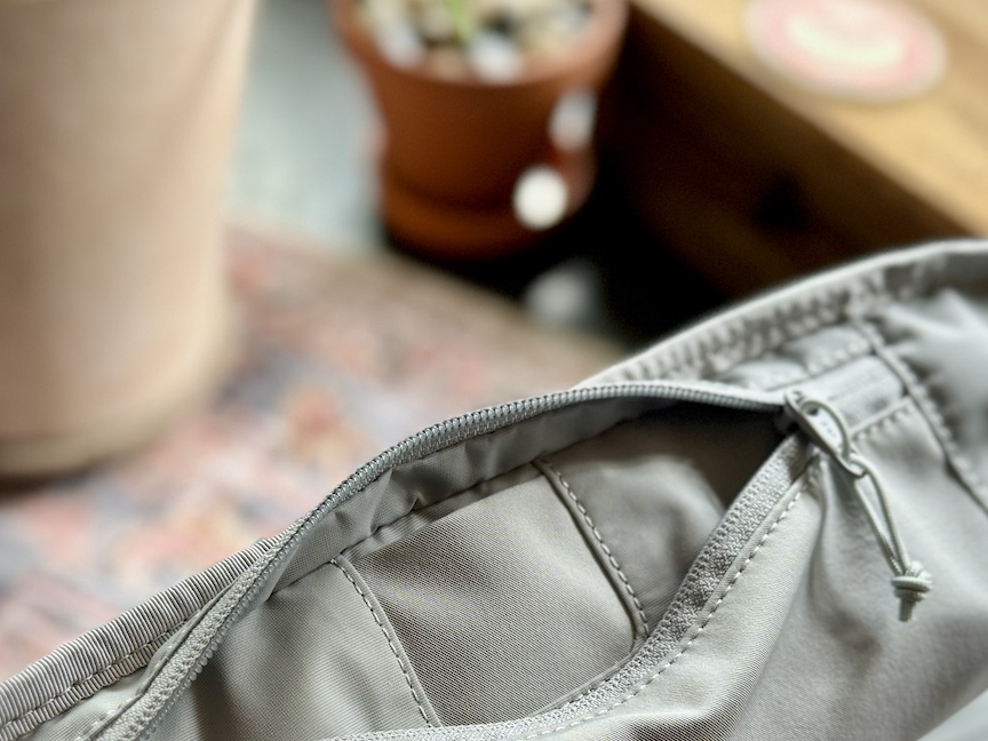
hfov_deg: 38.2
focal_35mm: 50
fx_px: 1427
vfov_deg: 28.3
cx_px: 477
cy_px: 626
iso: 125
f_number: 1.78
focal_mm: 6.86
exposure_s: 1/60
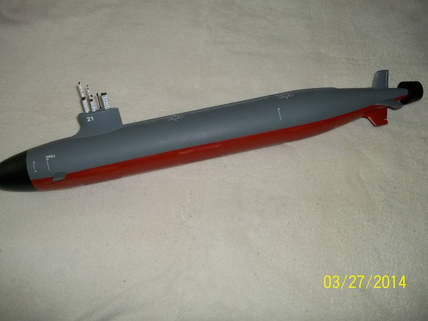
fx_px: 396
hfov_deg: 56.8
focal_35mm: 32
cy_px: 160
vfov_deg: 44.2
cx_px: 214
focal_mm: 5.7
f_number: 2.9
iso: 160
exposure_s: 1/30
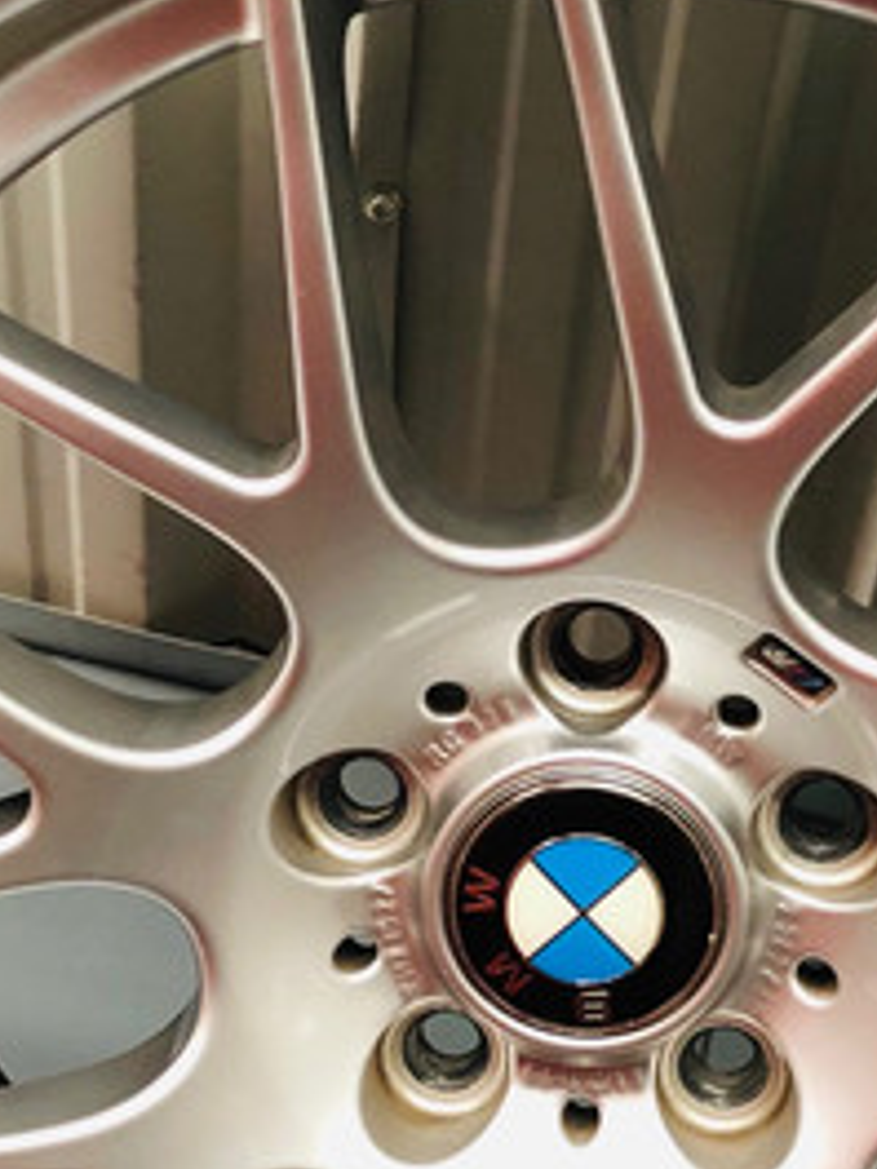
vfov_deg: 23.0
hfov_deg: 17.3
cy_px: 722
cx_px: 536
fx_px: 2871
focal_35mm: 85
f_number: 1.8
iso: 80
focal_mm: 3.99
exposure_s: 1/17
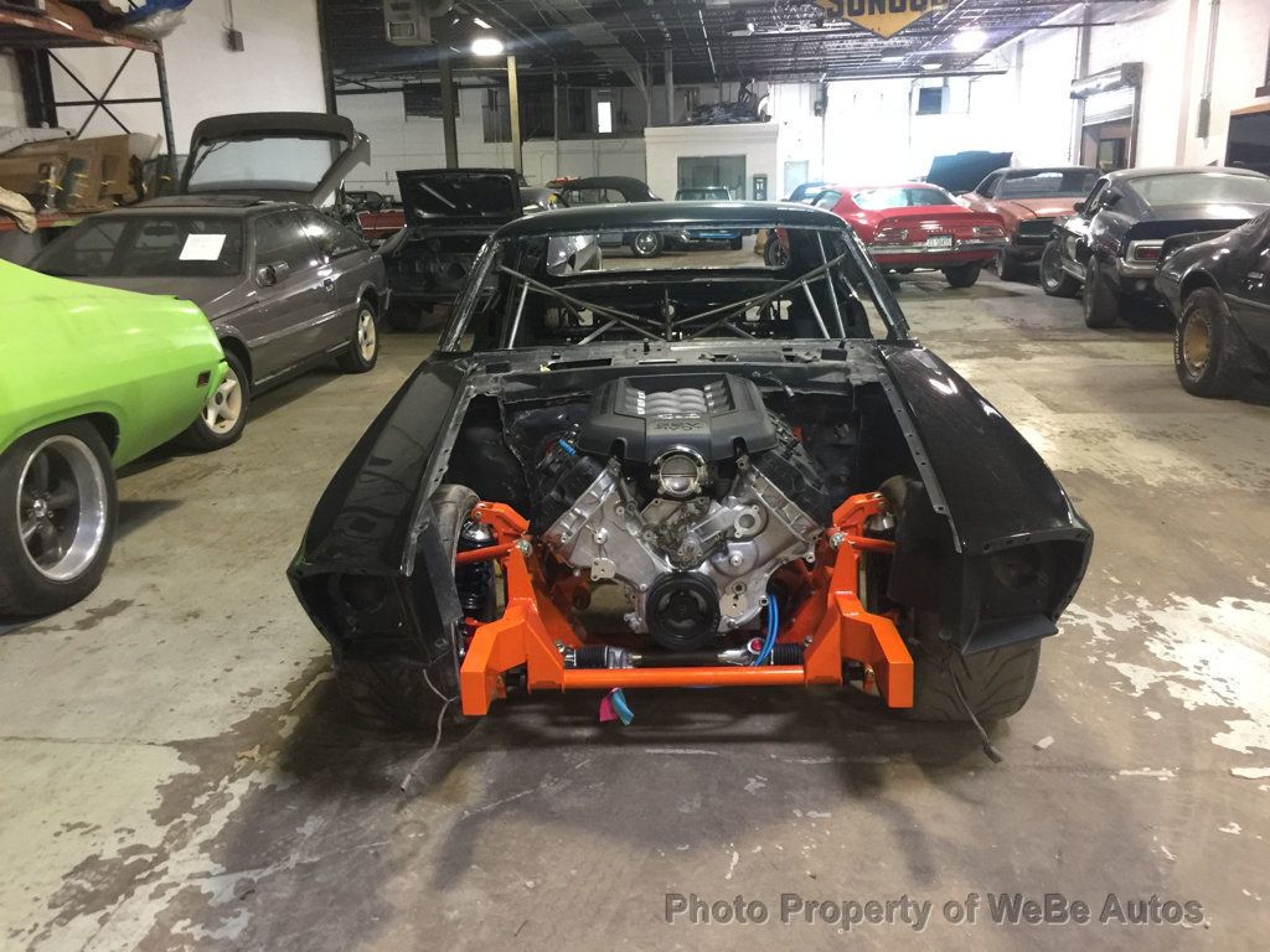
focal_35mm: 29
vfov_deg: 48.2
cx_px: 635
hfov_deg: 61.7
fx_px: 1064
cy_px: 476
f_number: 2.2
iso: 125
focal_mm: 4.15
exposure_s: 1/10
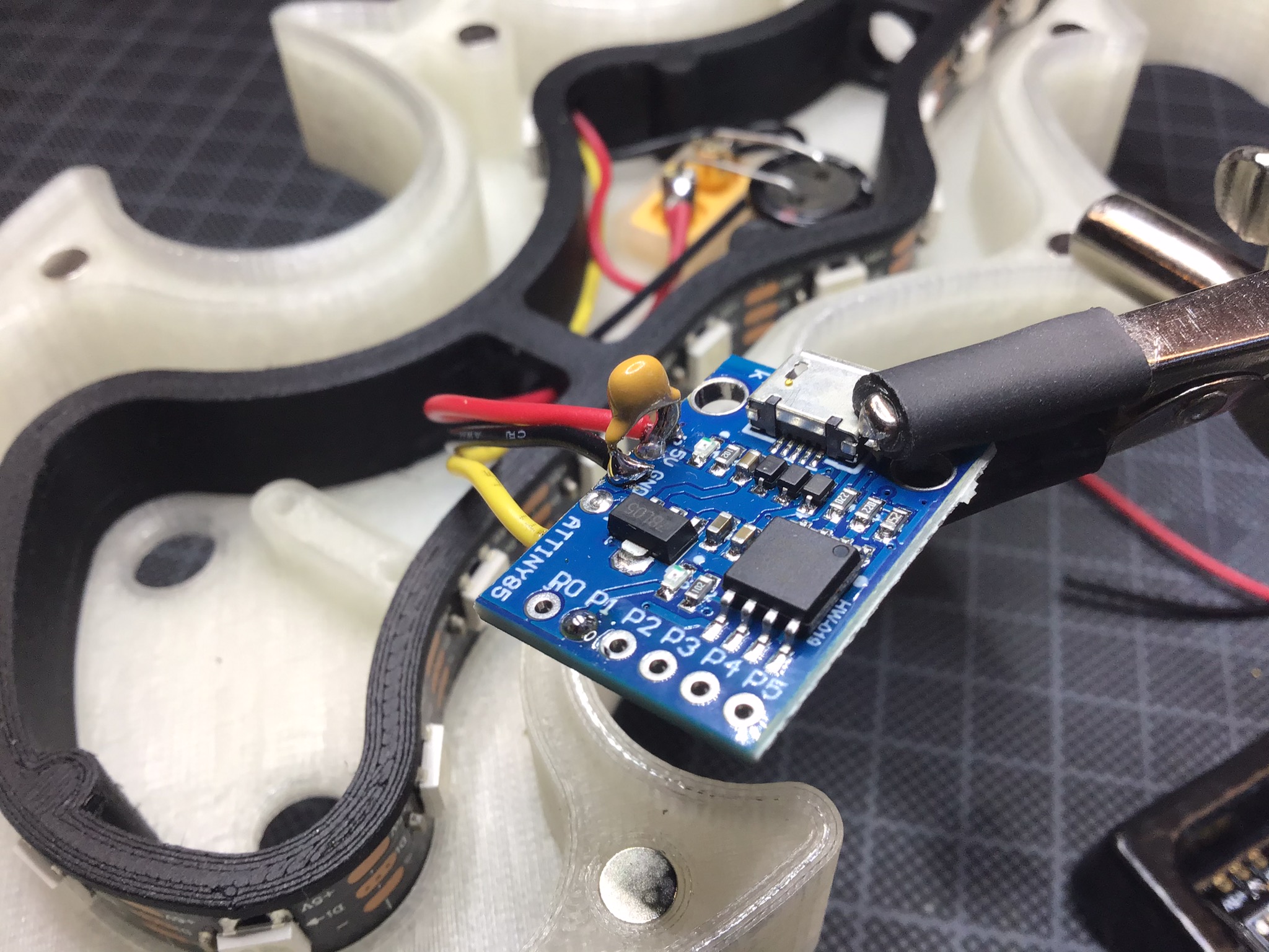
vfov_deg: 45.4
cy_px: 476
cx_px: 634
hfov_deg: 58.4
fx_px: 1136
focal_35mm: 31
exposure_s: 1/100
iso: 40
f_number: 2.4
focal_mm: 3.3
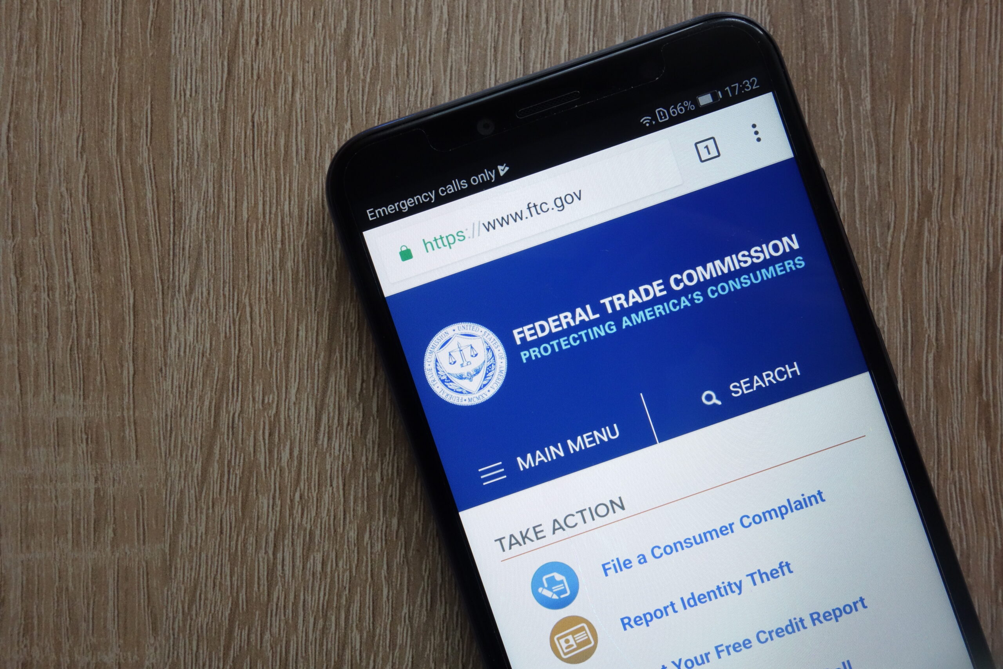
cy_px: 334
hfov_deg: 65.5
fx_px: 780
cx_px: 502
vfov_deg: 46.4
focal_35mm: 28
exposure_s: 1/60
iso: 800
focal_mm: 10.4
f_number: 6.3
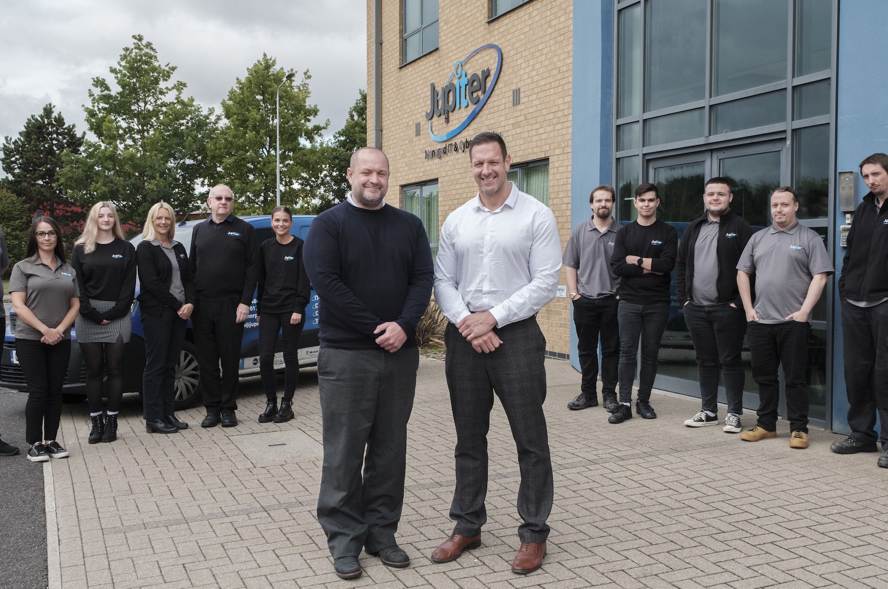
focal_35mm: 37
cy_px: 300
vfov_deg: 35.8
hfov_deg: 51.9
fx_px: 911
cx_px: 422
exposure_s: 1/160
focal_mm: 21.3
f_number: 8
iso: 320
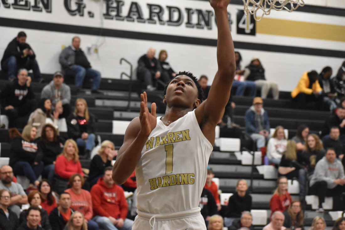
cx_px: 172
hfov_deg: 14.0
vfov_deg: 9.3
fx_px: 1408
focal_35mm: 147
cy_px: 115
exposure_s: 1/400
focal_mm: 98
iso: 5000
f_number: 4.8
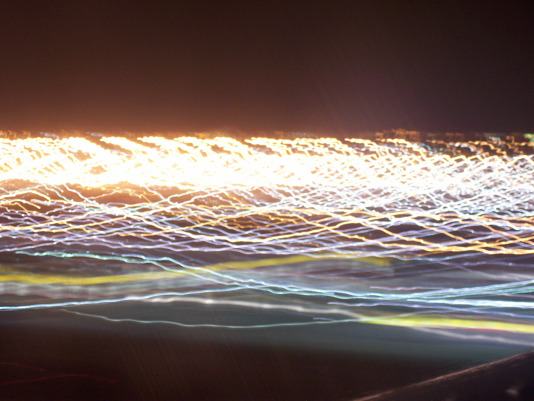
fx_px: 1265
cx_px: 267
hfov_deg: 23.8
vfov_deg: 18.0
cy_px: 200
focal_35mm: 82
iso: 80
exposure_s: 4
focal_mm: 13.5
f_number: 4
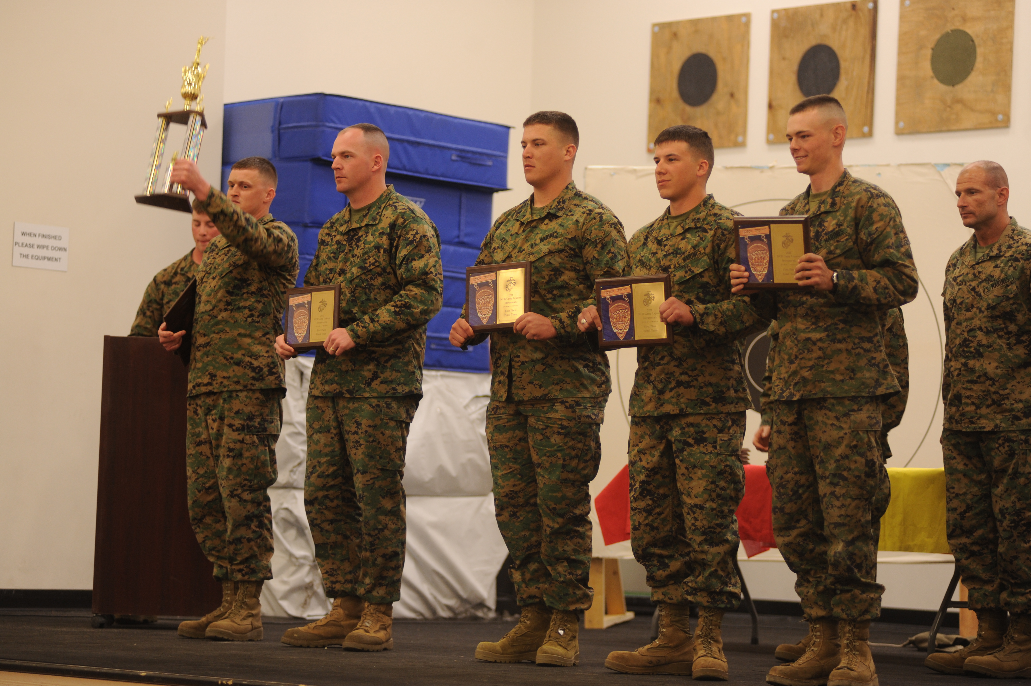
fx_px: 3205
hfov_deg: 18.3
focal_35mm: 112
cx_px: 516
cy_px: 343
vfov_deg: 12.2
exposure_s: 1/100
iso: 800
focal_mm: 112
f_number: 2.8
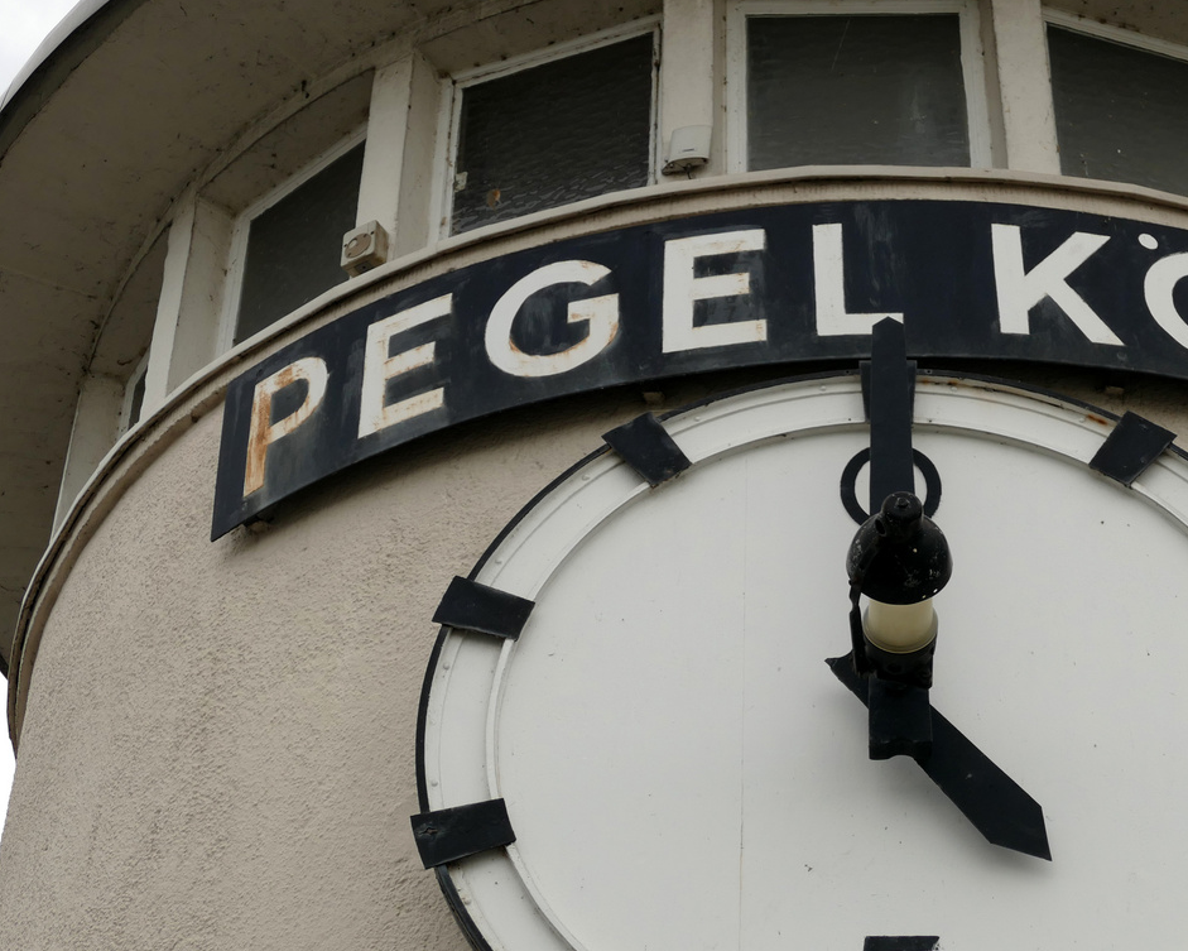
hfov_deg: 22.5
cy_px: 491
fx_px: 2954
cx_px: 889
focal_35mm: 84
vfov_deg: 18.3
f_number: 3.4
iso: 125
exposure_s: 1/1000
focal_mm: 19.11
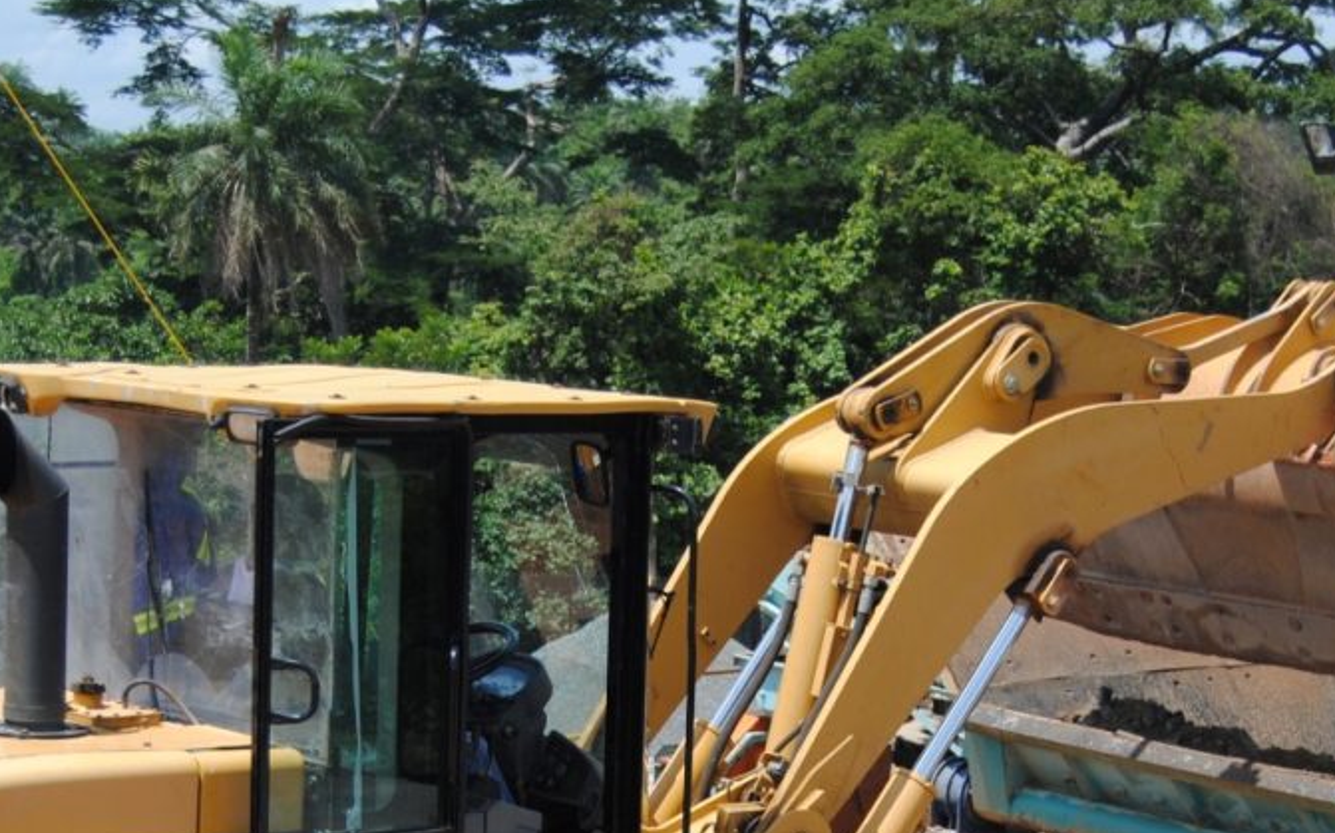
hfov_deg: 22.6
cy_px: 881
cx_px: 631
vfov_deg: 13.9
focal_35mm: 92
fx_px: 3346
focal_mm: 30
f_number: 4.2
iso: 140
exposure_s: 1/1000
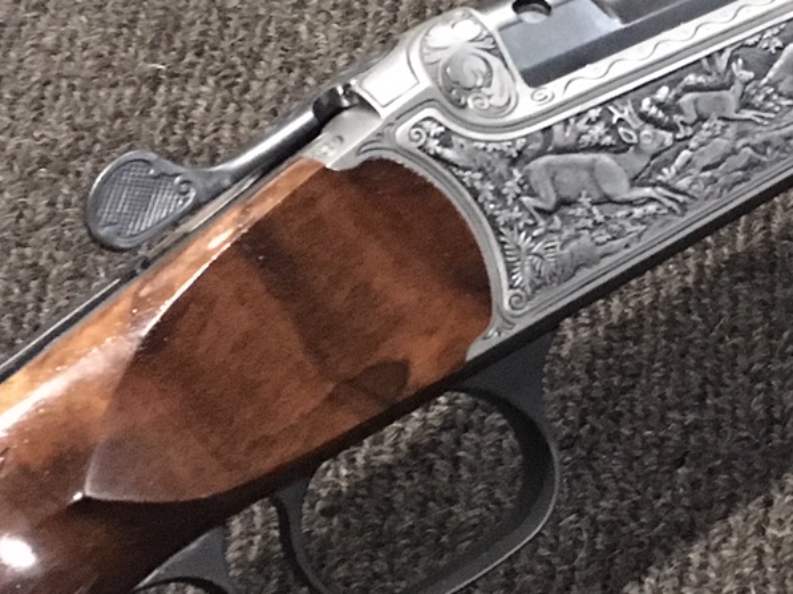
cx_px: 725
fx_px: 2244
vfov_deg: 15.0
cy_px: 149
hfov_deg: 19.6
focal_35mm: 98
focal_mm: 4.15
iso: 640
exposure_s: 1/17
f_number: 2.2
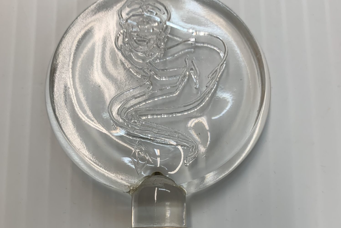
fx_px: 350
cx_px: 168
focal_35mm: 37
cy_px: 163
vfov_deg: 35.4
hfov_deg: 51.9
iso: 40
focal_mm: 4.25
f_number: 1.8
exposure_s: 1/120
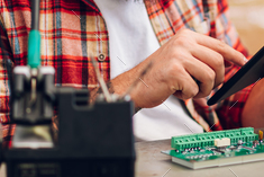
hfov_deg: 9.6
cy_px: 22
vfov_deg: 6.4
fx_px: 1563
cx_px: 194
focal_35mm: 213
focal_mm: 85
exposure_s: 1/160
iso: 100
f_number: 1.8
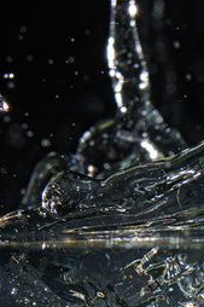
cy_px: 407
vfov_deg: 6.2
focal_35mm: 332
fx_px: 2826
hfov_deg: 4.1
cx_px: 316
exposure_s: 1/160
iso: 200
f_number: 9
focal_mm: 78
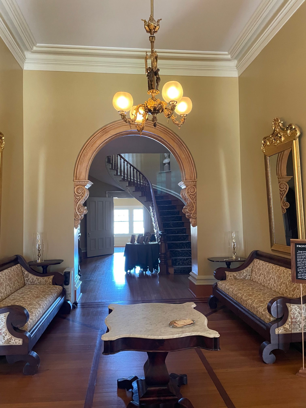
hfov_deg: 53.1
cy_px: 204
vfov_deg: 67.3
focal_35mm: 26
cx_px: 153
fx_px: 306
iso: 500
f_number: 1.6
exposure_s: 1/60
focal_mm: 4.2
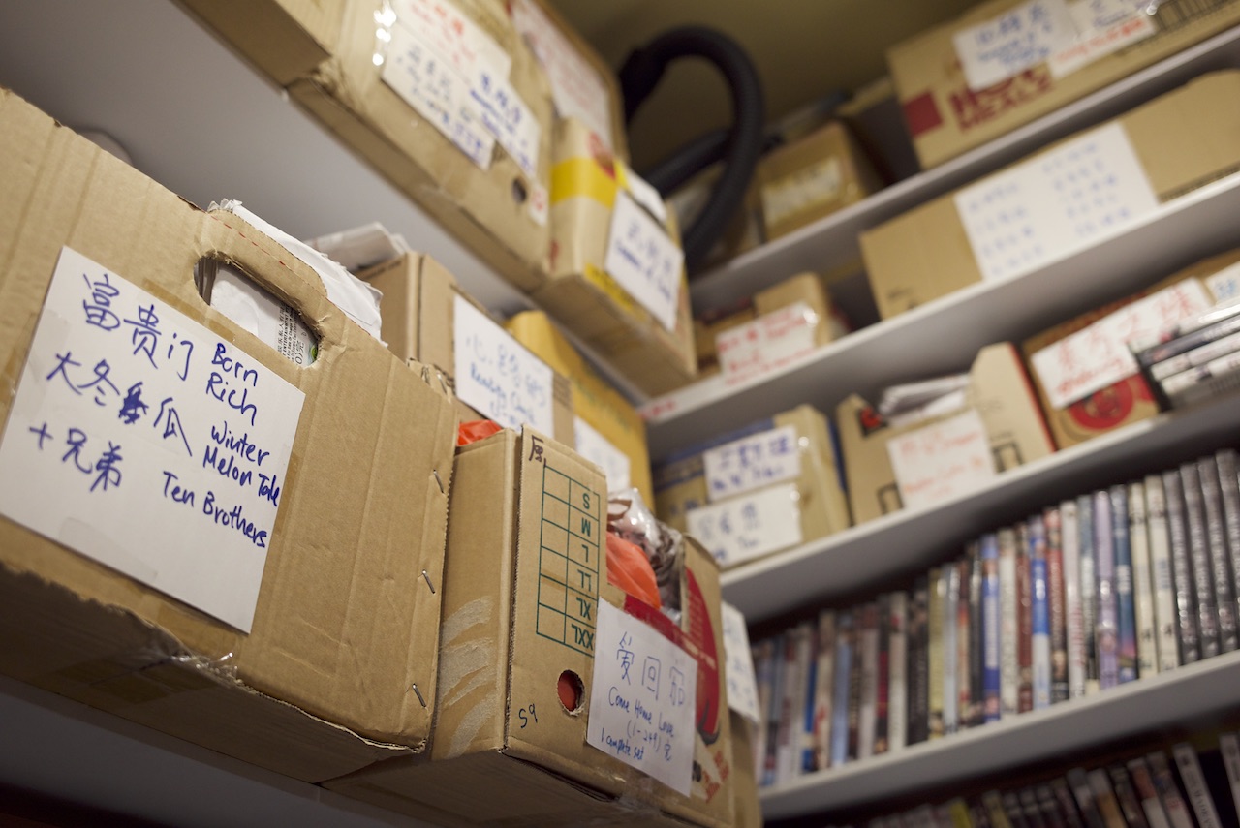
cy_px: 414
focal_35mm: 35
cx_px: 620
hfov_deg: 54.4
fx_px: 1206
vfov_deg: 37.9
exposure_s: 1/160
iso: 1600
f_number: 3.2
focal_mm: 35
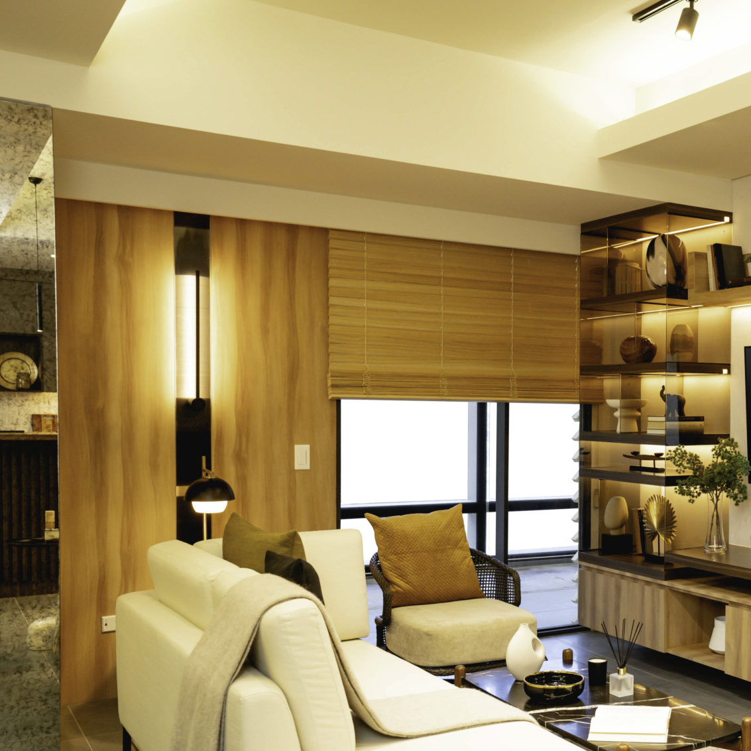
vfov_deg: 39.0
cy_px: 442
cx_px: 647
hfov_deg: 37.1
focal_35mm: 43
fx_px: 1055
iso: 800
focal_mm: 28
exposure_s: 1/60
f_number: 4.5
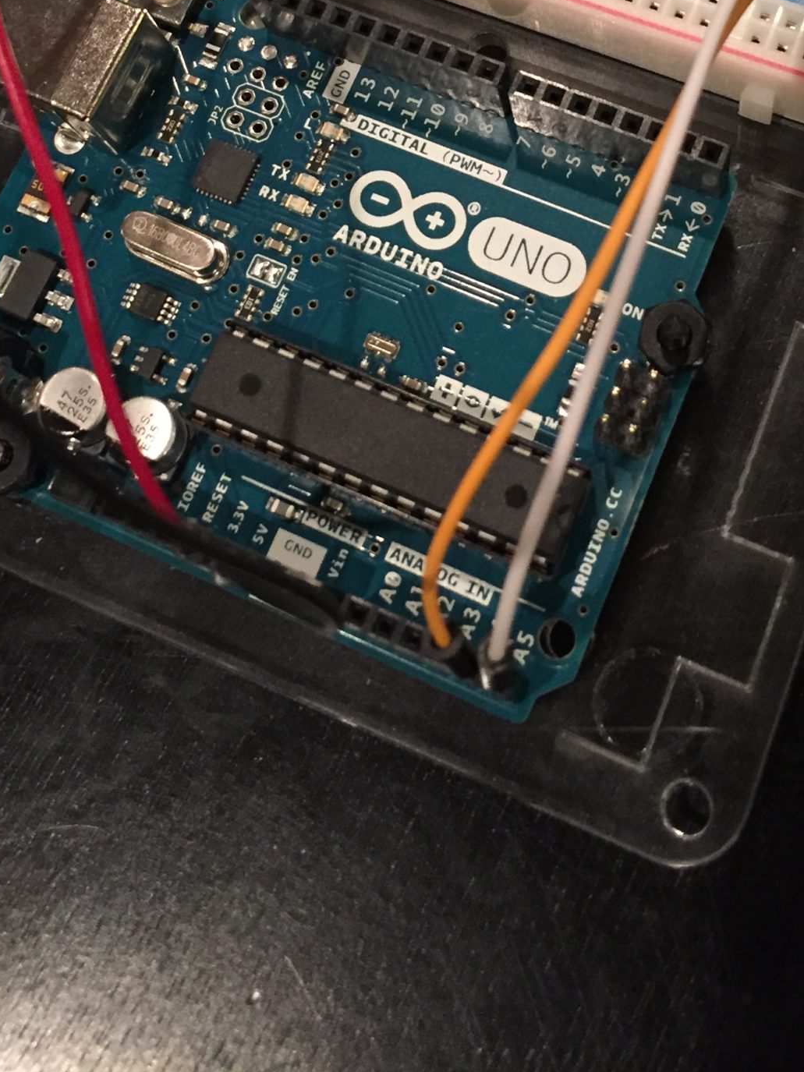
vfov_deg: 33.4
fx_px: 1673
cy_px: 76
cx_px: 493
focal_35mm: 54
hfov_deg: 27.0
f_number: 2.2
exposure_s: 1/24
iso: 250
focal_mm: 4.15
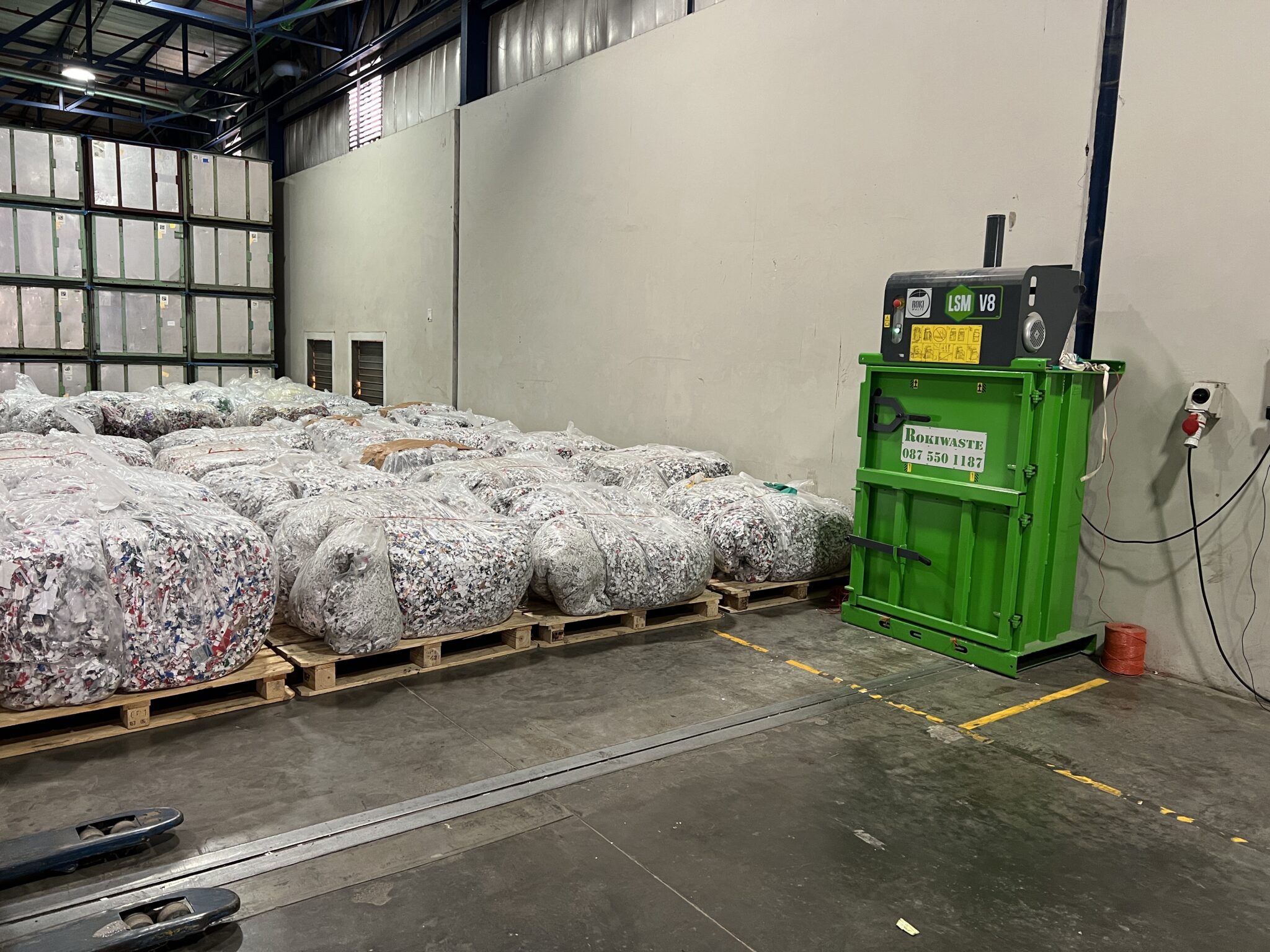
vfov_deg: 53.1
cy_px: 476
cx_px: 635
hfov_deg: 67.3
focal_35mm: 26
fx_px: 954
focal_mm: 5.7
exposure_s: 1/50
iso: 200
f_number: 1.5
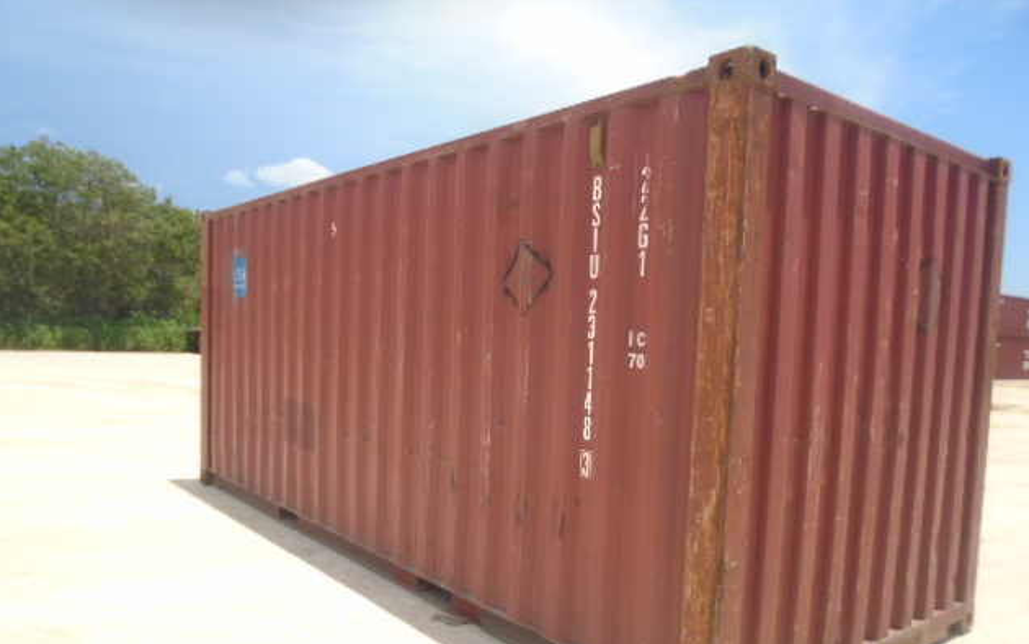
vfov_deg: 44.3
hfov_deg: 66.5
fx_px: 785
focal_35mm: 28
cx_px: 519
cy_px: 389
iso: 100
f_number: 8
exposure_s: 1/160
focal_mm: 4.6
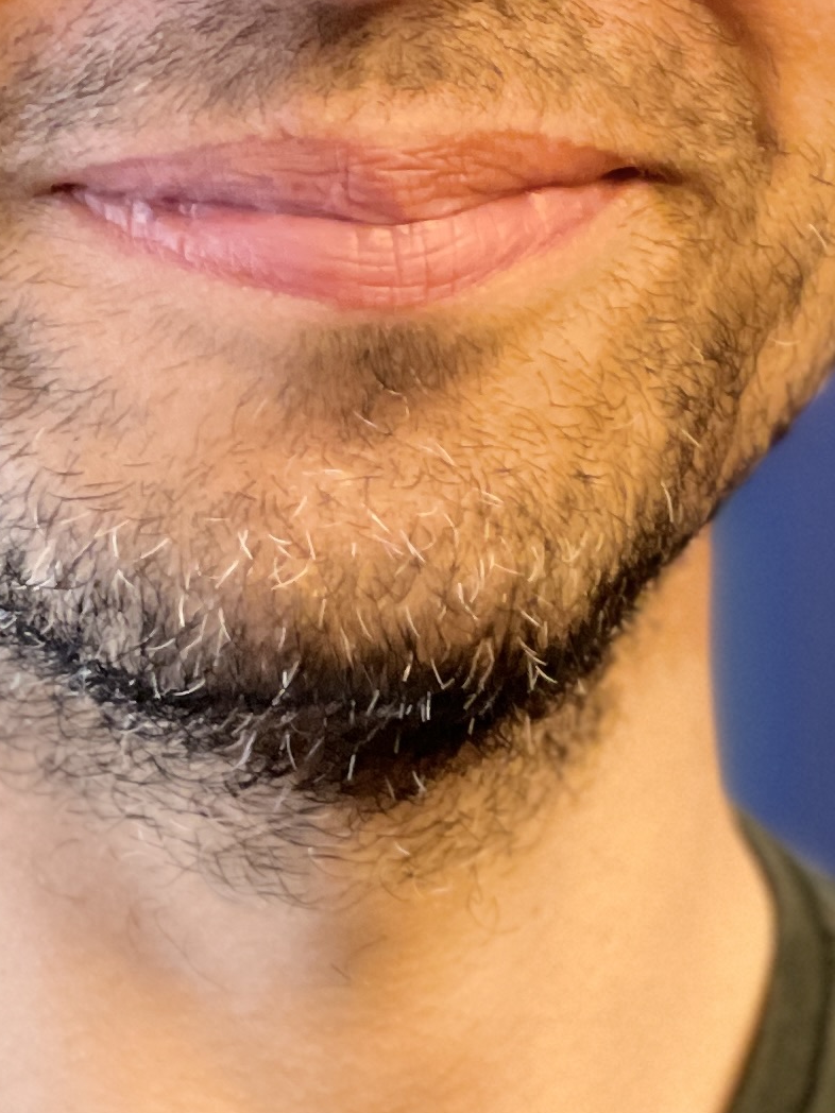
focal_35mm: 200
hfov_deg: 7.4
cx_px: 198
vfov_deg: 9.8
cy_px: 84
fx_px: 6432
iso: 320
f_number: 2
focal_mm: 6
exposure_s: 1/40
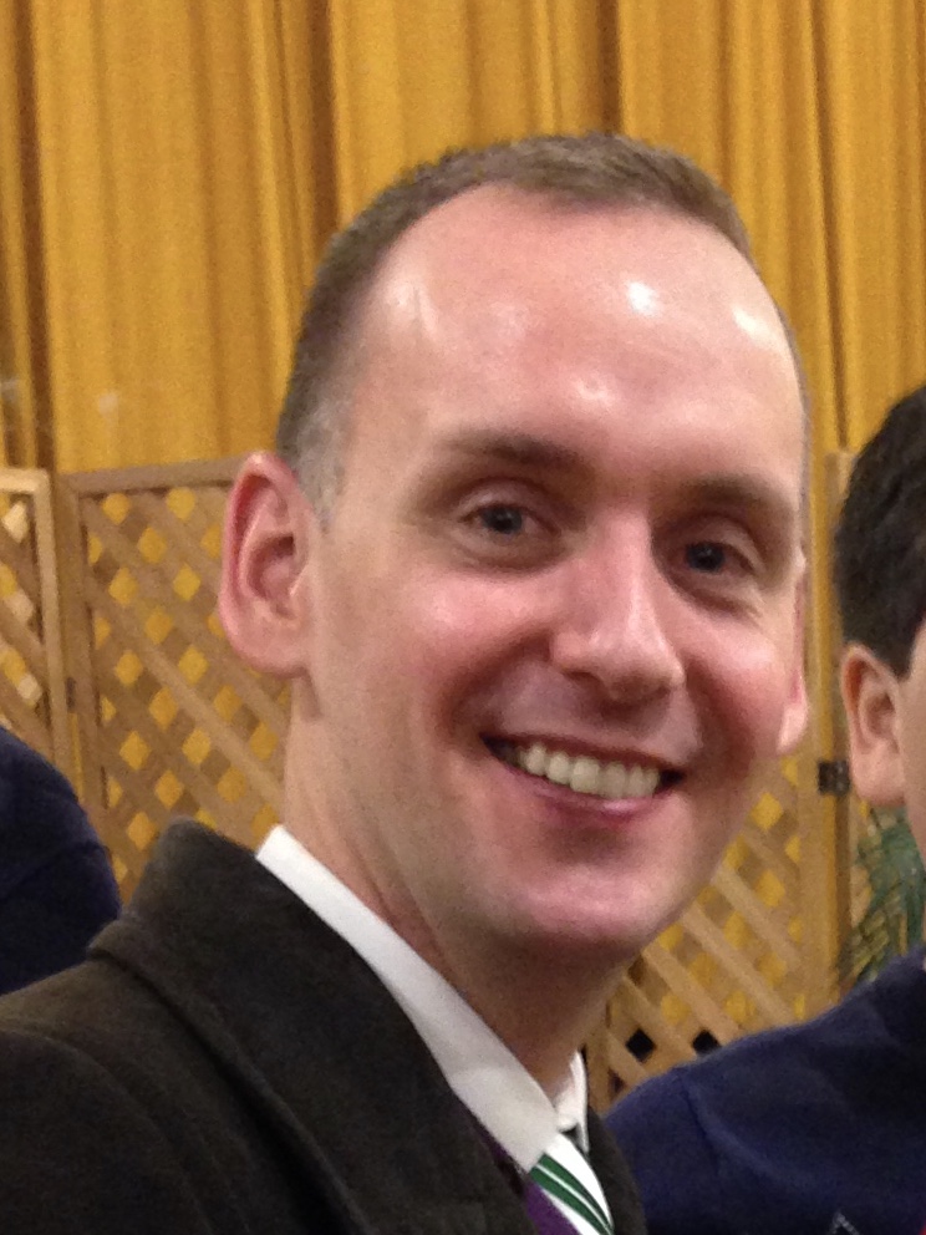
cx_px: 463
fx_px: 1177
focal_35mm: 33
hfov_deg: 42.9
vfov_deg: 55.4
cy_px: 618
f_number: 2.4
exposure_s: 1/20
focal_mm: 4.12
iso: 320
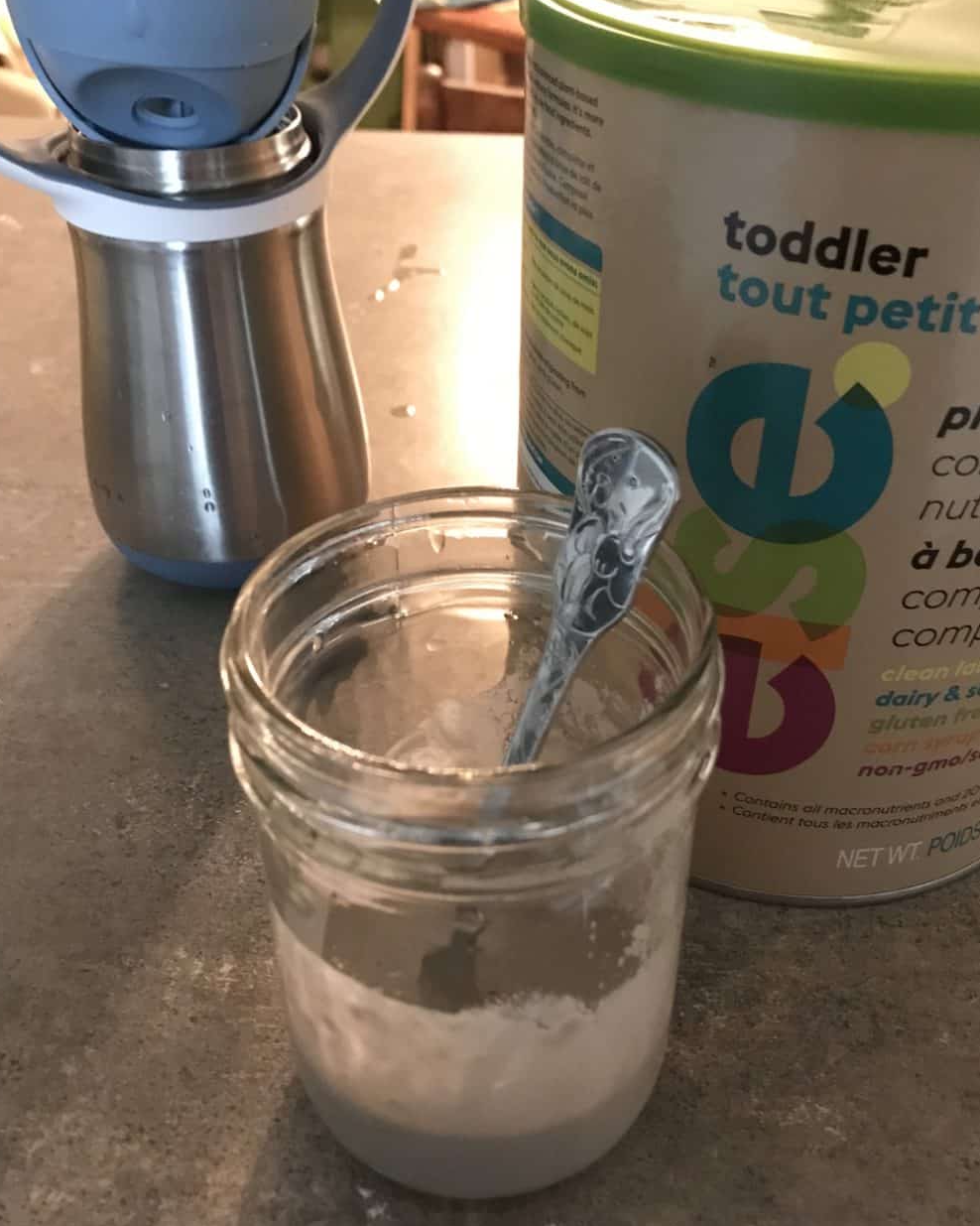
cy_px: 594
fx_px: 1233
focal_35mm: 34
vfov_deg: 52.8
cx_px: 543
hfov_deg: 43.3
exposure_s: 1/4
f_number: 1.8
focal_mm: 3.99
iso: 160
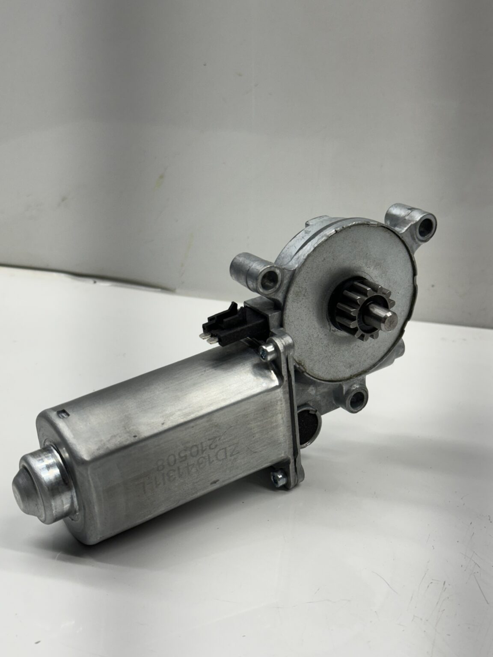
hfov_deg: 30.3
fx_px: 911
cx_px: 246
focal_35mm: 48
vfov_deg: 39.7
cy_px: 328
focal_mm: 6.76
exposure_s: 1/621
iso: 64
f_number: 1.78
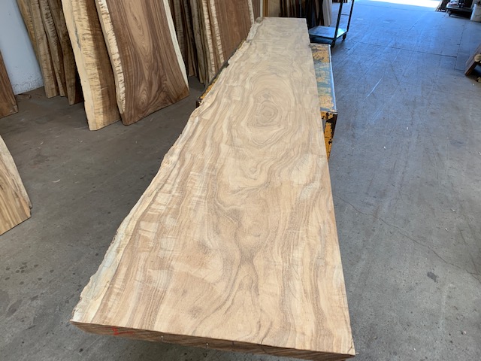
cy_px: 180
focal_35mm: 26
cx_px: 240
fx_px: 361
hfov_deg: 67.3
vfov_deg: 53.1
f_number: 1.8
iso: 100
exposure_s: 1/77
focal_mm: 4.25
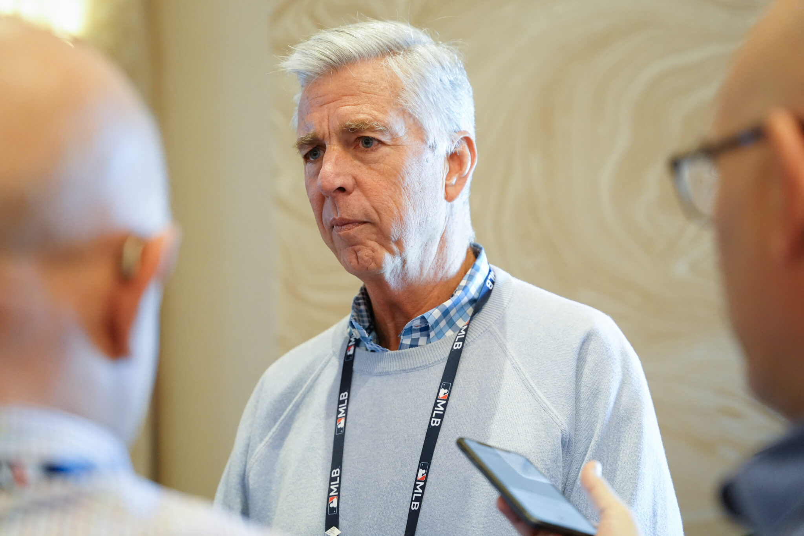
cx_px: 402
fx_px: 1563
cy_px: 268
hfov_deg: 28.8
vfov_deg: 19.5
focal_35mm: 70
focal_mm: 70
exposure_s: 1/250
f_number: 2.8
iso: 4000
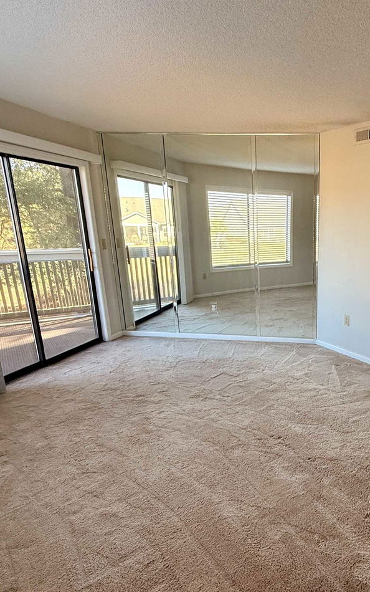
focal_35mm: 25
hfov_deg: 45.3
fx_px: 403
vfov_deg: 72.2
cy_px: 335
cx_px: 324
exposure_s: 1/99
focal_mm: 2.22
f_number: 2.2
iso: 100
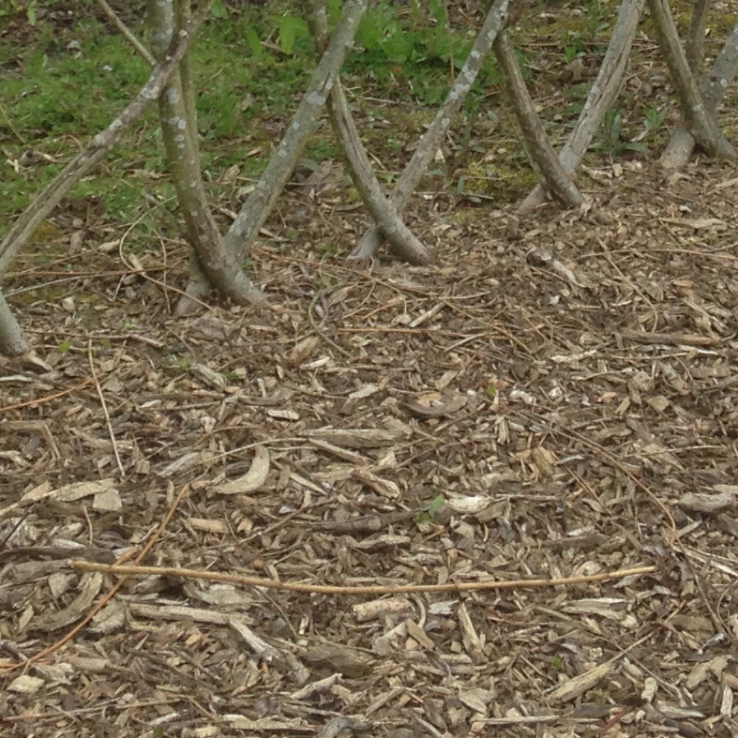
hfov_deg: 14.4
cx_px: 385
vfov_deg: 13.9
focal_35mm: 121
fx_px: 2919
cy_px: -219
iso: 50
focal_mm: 4.12
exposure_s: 1/251
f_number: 2.4
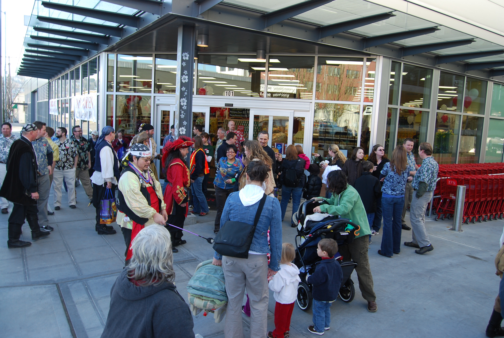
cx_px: 252
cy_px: 169
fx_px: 379
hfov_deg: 67.3
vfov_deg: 48.1
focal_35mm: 27
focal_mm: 18
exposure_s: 1/100
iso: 200
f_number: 5
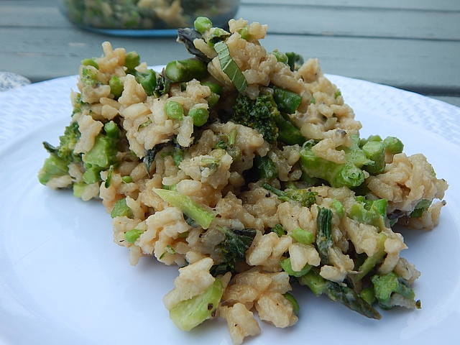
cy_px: 172
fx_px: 505
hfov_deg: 49.0
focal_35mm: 38
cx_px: 230
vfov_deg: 37.7
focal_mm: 6.8
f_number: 3.4
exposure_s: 1/500
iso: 125
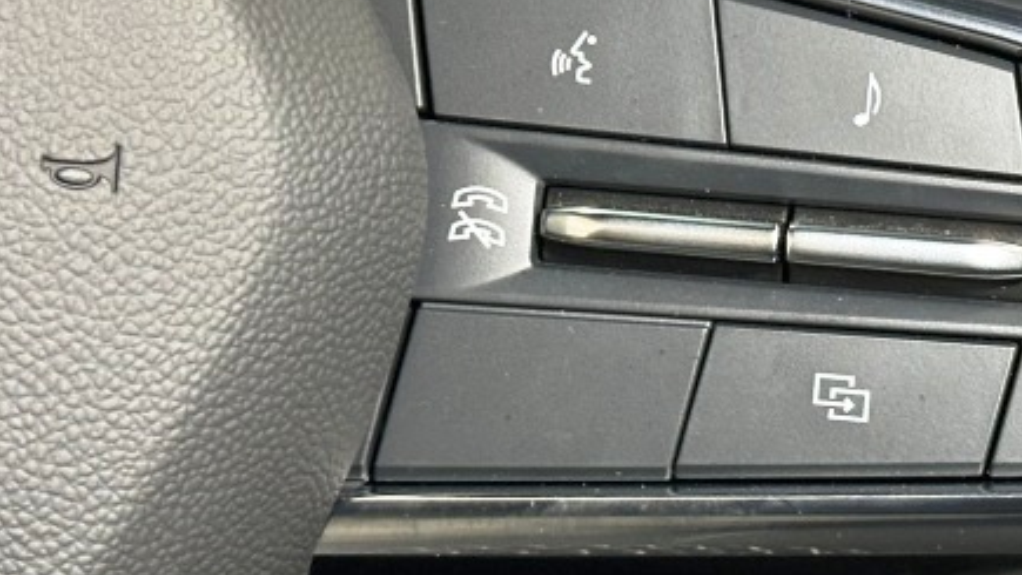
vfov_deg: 9.9
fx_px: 3334
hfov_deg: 17.3
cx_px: 773
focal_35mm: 123
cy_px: 188
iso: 500
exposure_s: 1/40
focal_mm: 6.86
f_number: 1.78
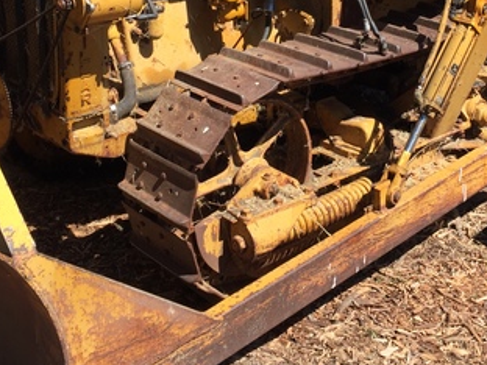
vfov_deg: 22.4
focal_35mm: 64
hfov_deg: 30.2
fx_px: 900
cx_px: 268
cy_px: 42
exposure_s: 1/1276
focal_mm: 4.15
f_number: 2.2
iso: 32
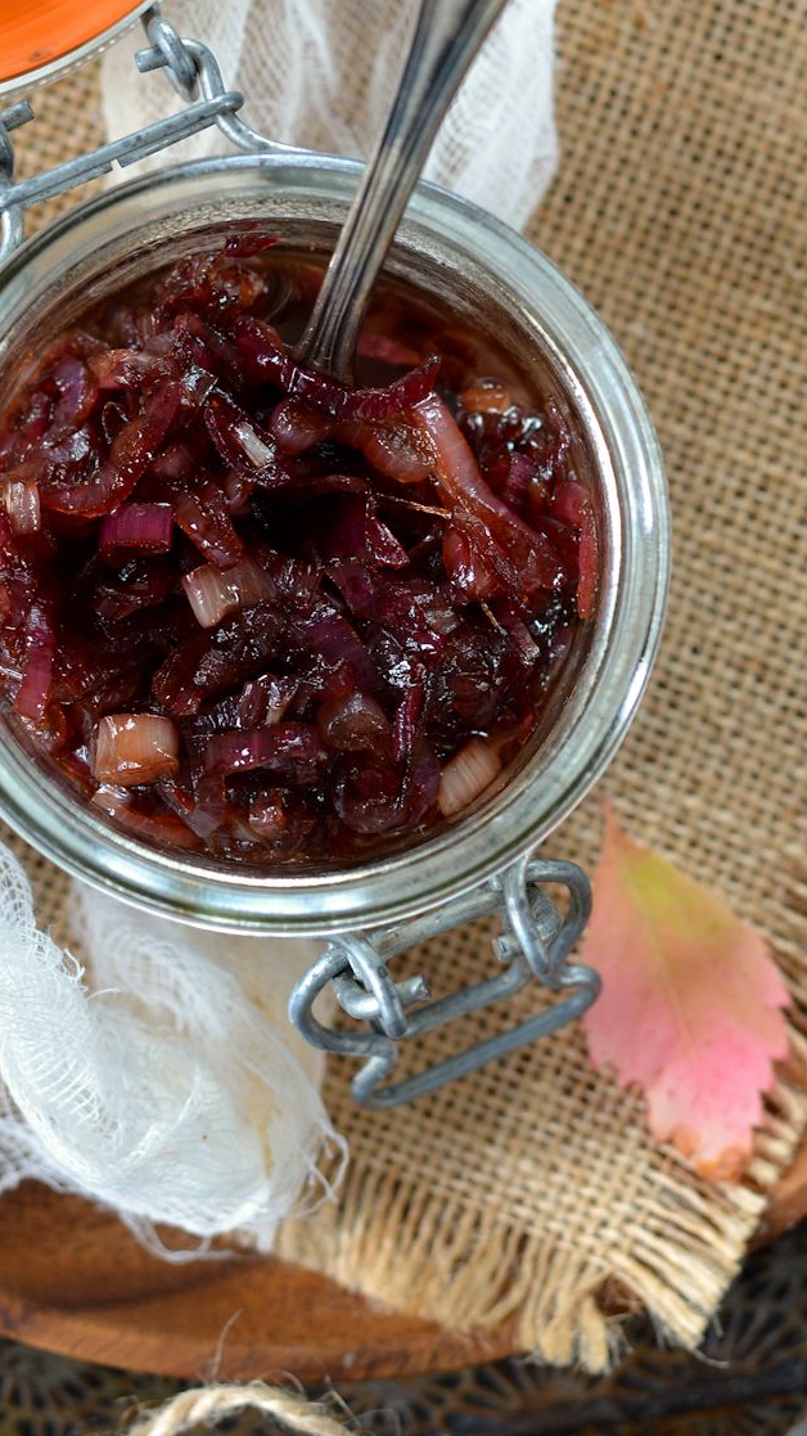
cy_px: 522
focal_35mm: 106
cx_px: 297
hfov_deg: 11.4
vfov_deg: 20.1
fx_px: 4034
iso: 560
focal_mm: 50
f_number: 4
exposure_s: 1/60
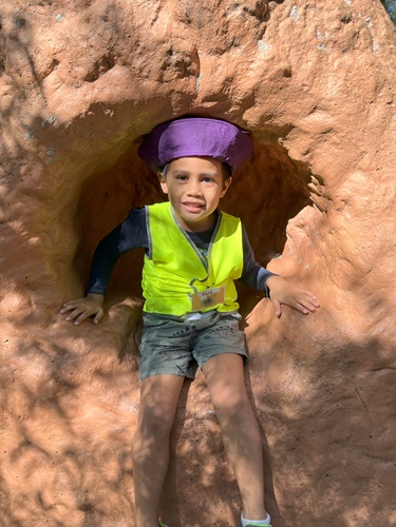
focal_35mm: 26
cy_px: 264
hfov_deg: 53.1
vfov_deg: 67.3
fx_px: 397
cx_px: 198
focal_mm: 5.1
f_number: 1.6
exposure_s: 1/864
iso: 50
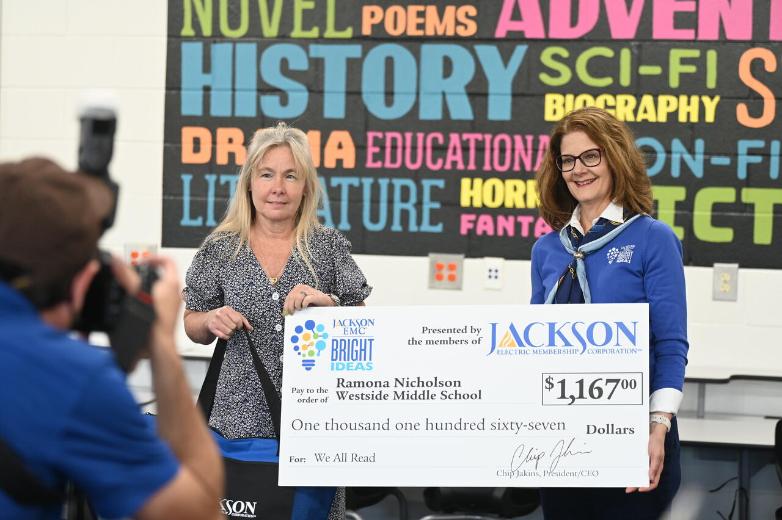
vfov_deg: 14.7
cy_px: 260
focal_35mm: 93
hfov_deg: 21.9
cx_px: 391
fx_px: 2019
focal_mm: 93
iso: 800
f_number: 2.8
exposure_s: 1/125
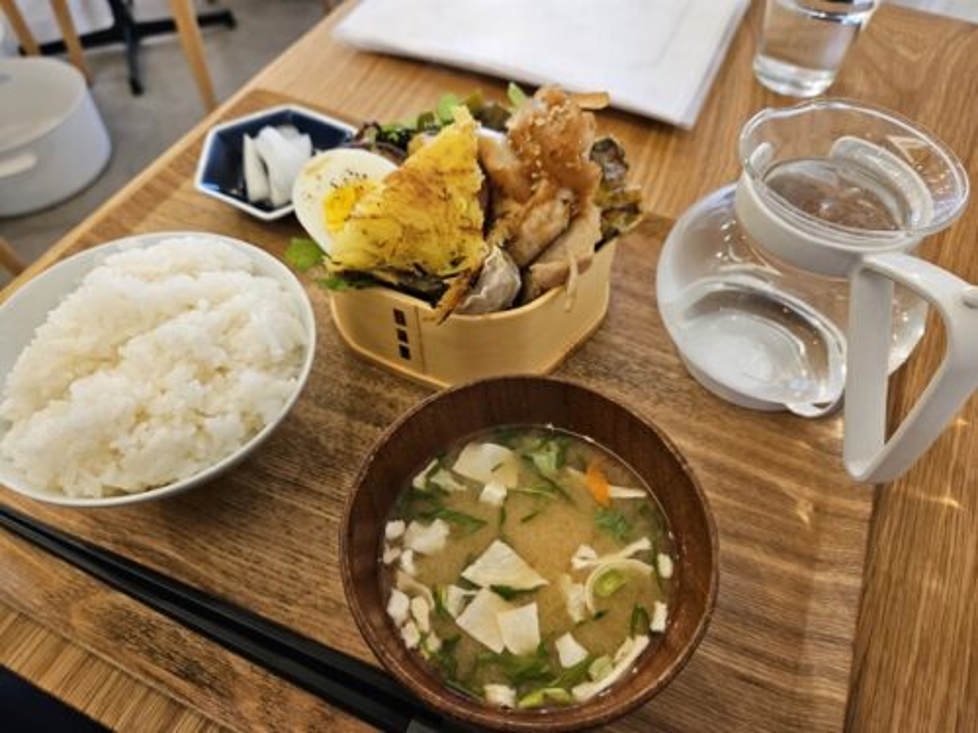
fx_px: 650
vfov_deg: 58.9
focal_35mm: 23
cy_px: 366
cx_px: 489
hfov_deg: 73.9
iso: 320
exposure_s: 1/120
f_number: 1.8
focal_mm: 5.4
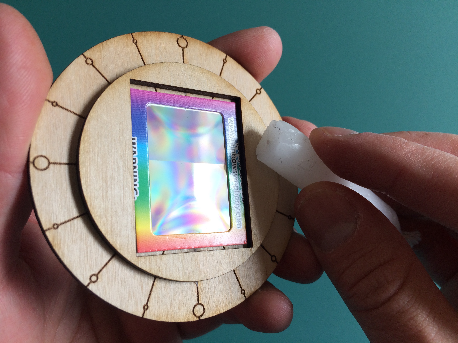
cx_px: 229
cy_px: 172
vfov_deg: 48.2
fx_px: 384
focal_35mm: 29
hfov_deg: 61.7
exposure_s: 1/60
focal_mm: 4.15
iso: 40
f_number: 2.2
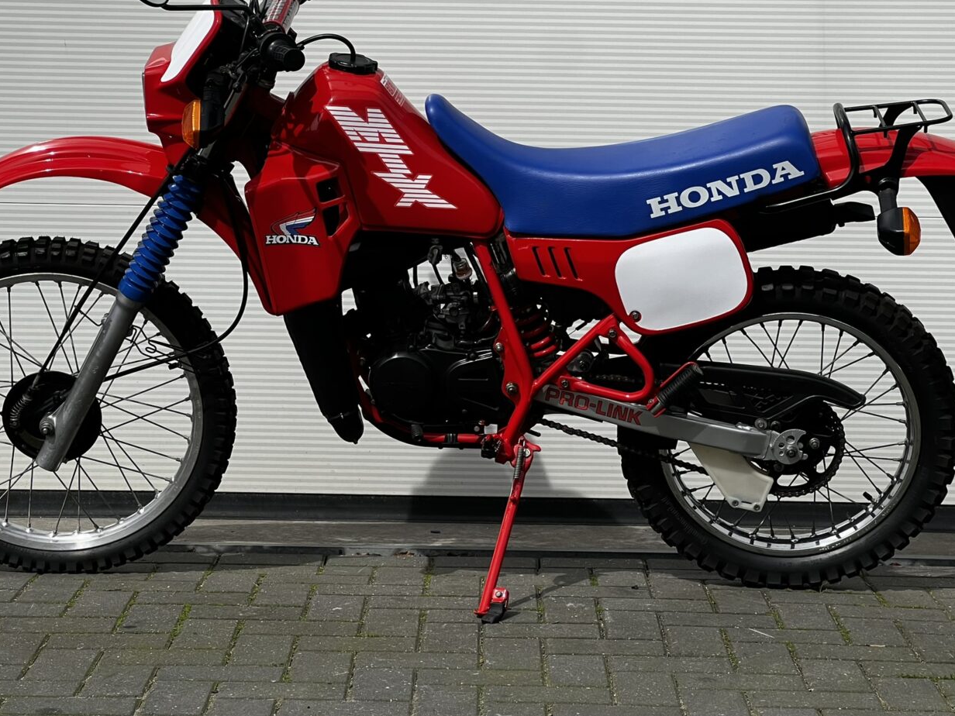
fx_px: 2648
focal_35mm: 96
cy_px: 281
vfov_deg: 15.4
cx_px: 456
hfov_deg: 20.4
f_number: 2.8
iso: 32
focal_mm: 9
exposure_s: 1/911
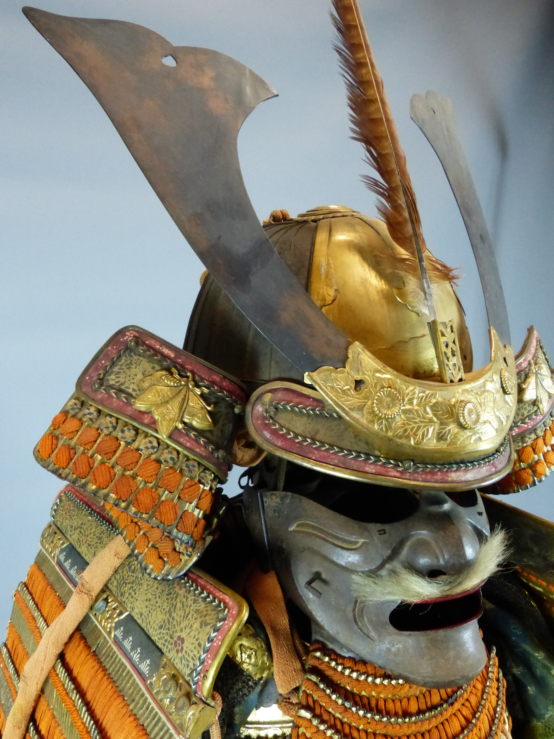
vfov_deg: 56.8
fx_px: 683
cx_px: 277
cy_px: 370
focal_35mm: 32
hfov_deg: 44.2
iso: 800
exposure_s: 1/50
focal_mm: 5.7
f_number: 6.3
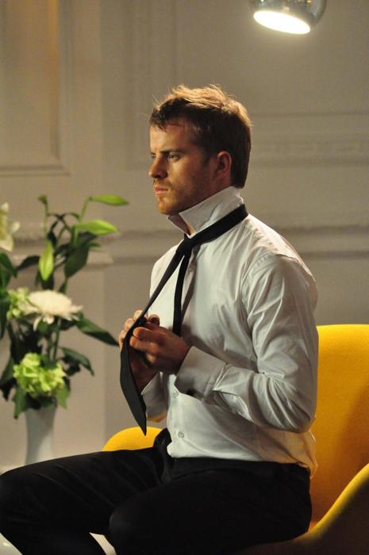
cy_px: 278
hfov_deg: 5.7
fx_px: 3699
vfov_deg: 8.6
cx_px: 184
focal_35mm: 240
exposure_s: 1/250
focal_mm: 160
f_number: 2.8
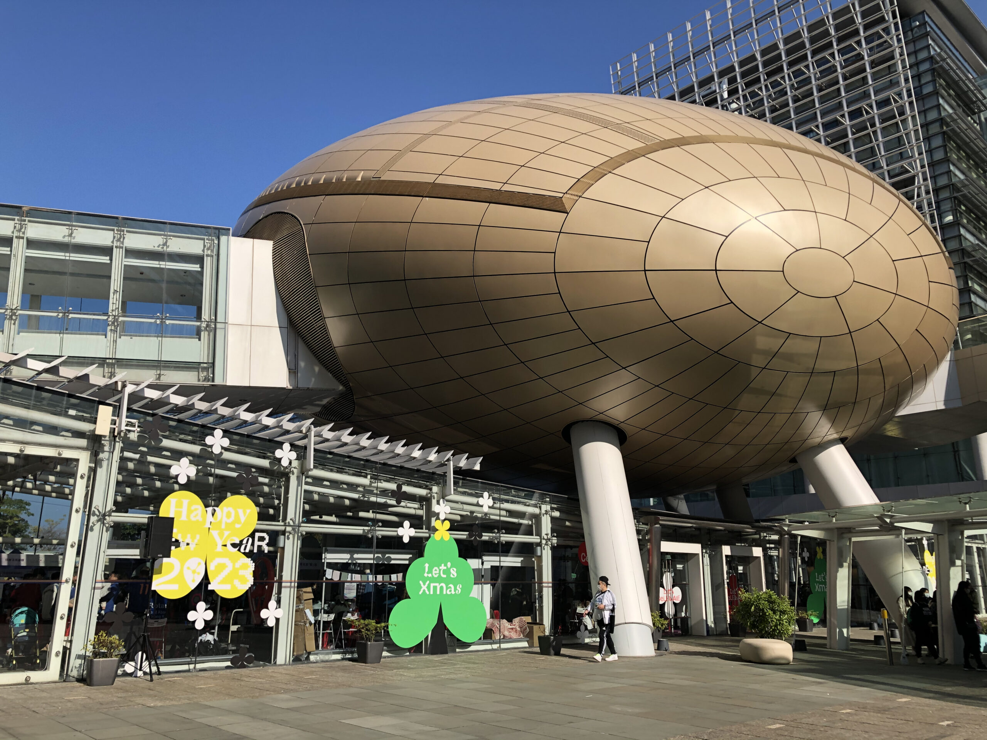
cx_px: 494
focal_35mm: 28
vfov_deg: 49.7
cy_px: 370
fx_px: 798
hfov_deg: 63.4
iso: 20
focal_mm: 3.99
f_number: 1.8
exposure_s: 1/2183
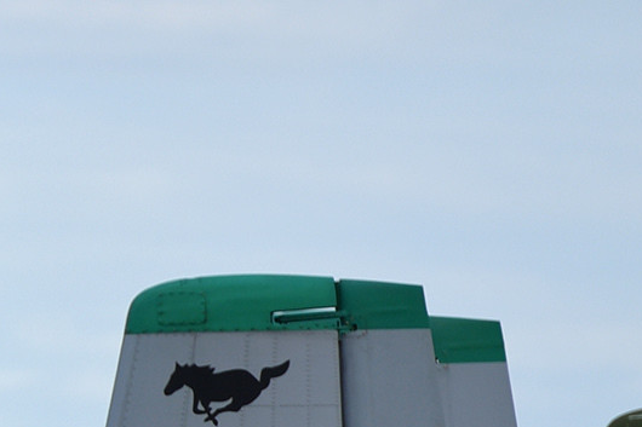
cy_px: 523
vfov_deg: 1.0
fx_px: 24227
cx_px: -844
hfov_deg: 1.5
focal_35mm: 1359
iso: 100
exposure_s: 1/1000
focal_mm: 200
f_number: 3.2
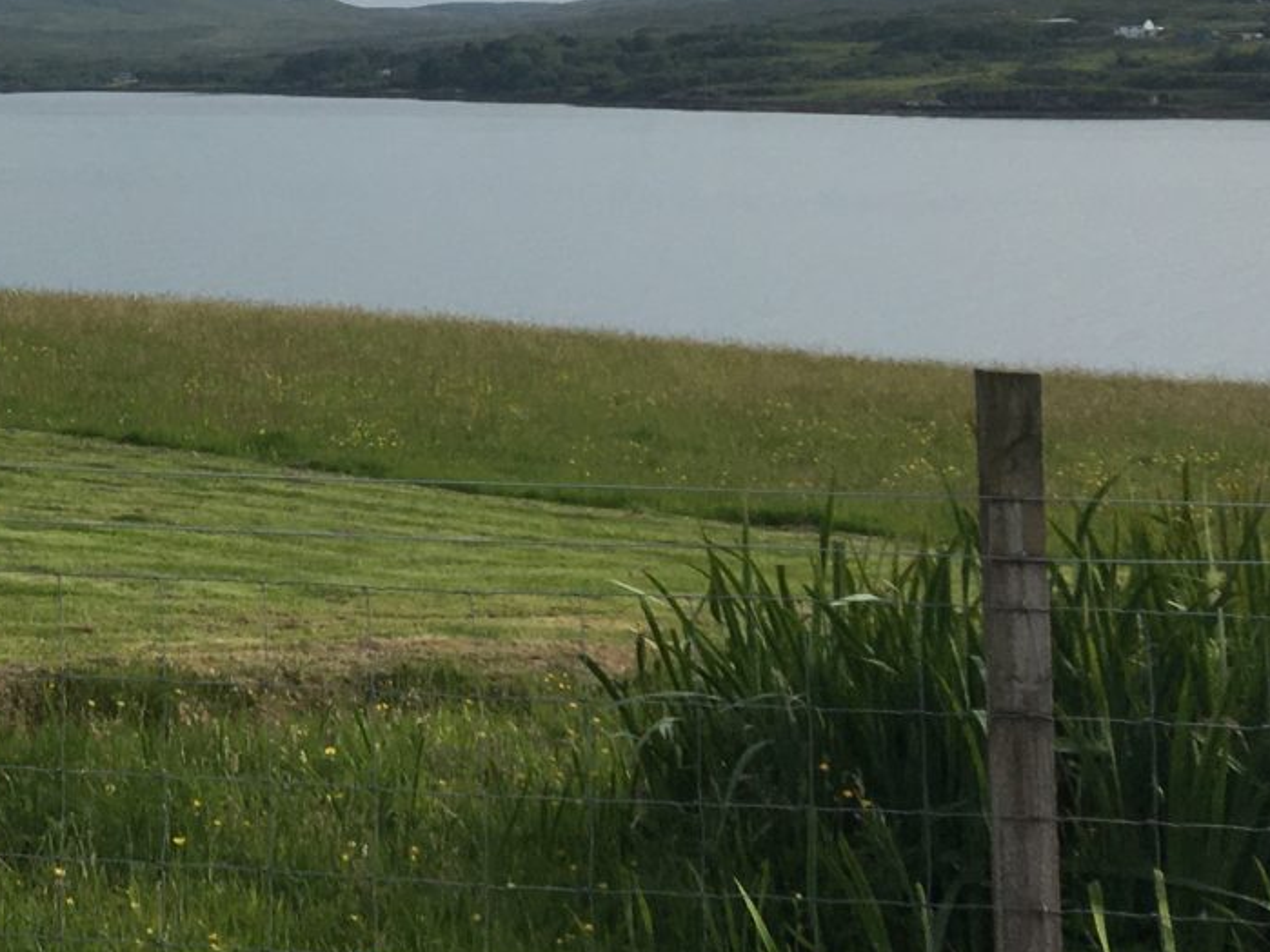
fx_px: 3118
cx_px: -431
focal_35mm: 85
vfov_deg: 16.7
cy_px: -133
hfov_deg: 20.7
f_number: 2.2
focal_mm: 4.15
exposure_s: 1/2137
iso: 25
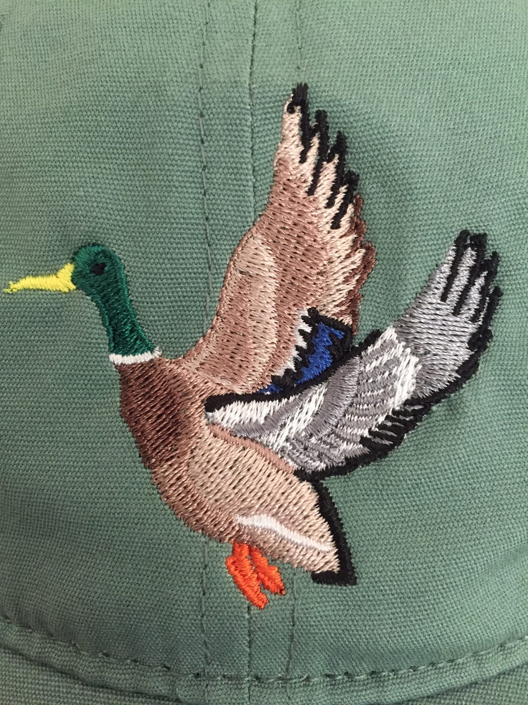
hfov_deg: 48.2
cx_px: 264
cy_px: 352
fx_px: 590
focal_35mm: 29
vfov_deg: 61.7
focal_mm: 4.15
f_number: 2.2
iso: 320
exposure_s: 1/17
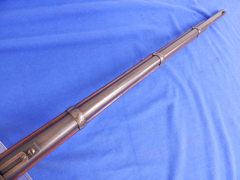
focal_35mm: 22
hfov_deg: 76.4
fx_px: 153
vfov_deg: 61.1
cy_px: 90
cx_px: 120
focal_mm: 4
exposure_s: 1/13
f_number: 3
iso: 400
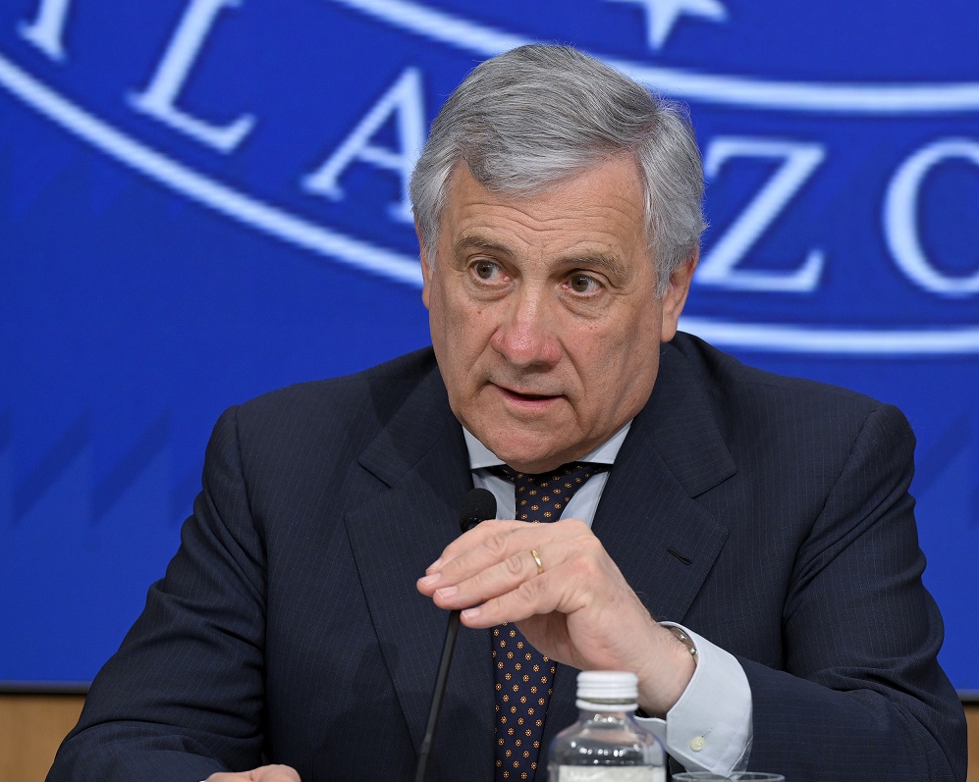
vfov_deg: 6.8
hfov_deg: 8.6
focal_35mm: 226
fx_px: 6546
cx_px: 545
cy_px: 391
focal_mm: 200
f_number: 5.6
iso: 800
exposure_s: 1/160
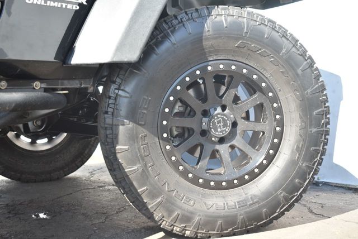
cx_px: 179
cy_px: 120
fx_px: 463
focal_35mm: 46
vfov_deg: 29.0
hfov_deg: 42.3
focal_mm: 31
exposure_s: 1/50
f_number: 4.2
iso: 140
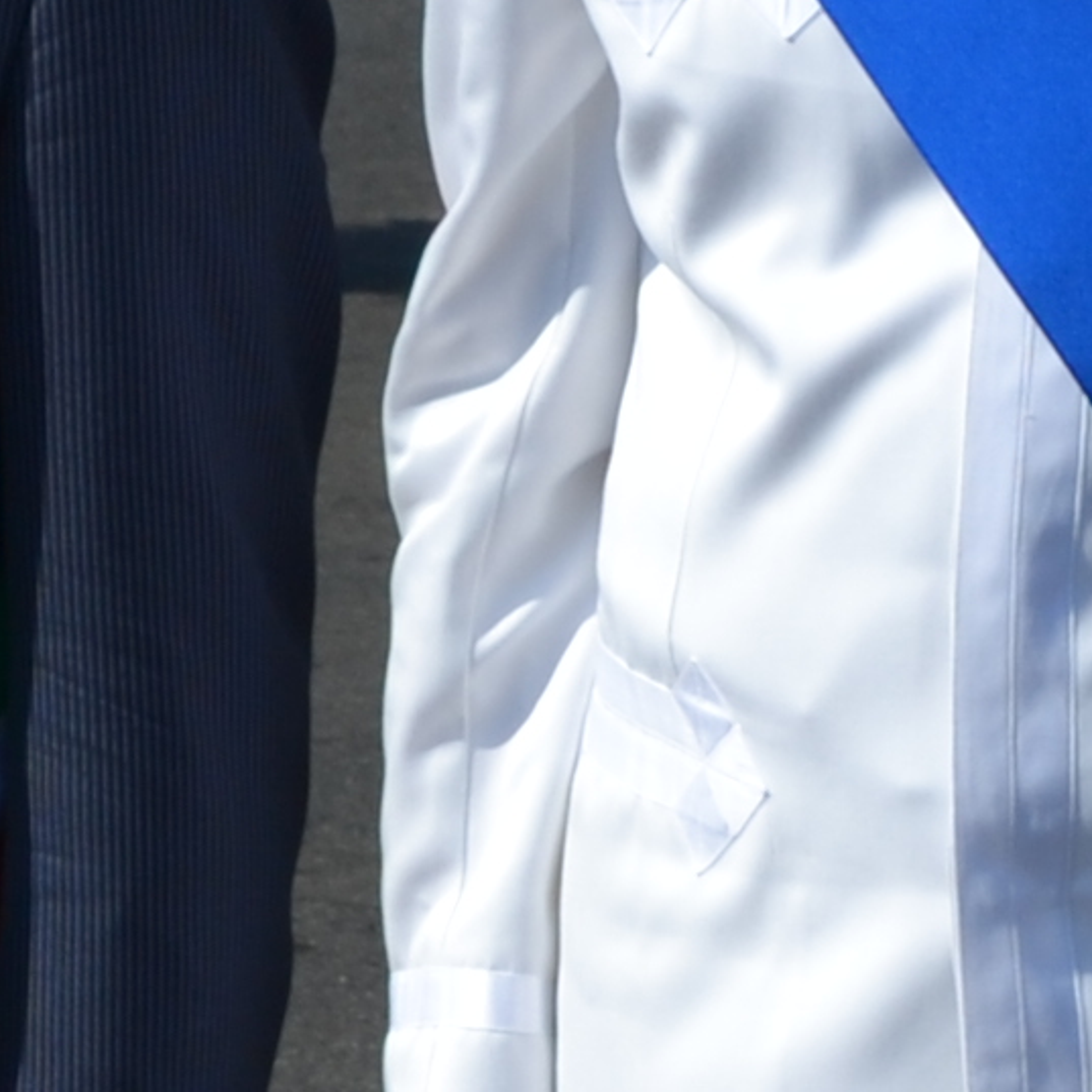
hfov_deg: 5.7
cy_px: 783
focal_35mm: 306
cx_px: 740
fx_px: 10921
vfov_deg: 5.7
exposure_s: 1/320
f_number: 9
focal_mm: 28
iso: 100
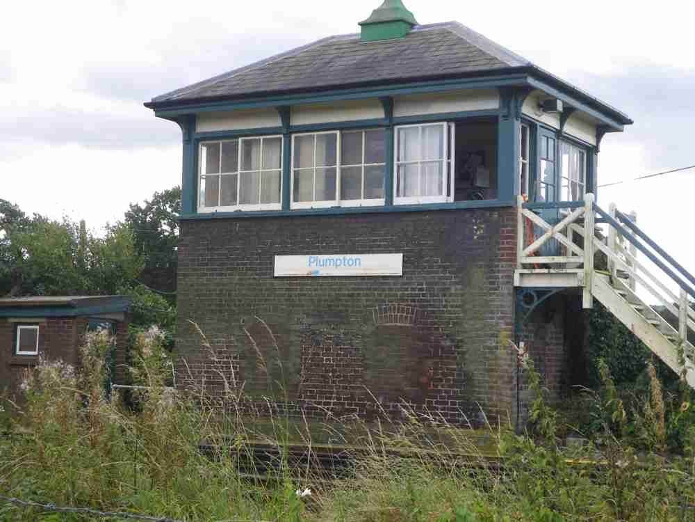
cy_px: 261
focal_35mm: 66
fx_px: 1325
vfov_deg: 22.3
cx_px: 348
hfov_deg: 29.4
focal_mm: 11.7
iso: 64
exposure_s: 1/125
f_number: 4.1
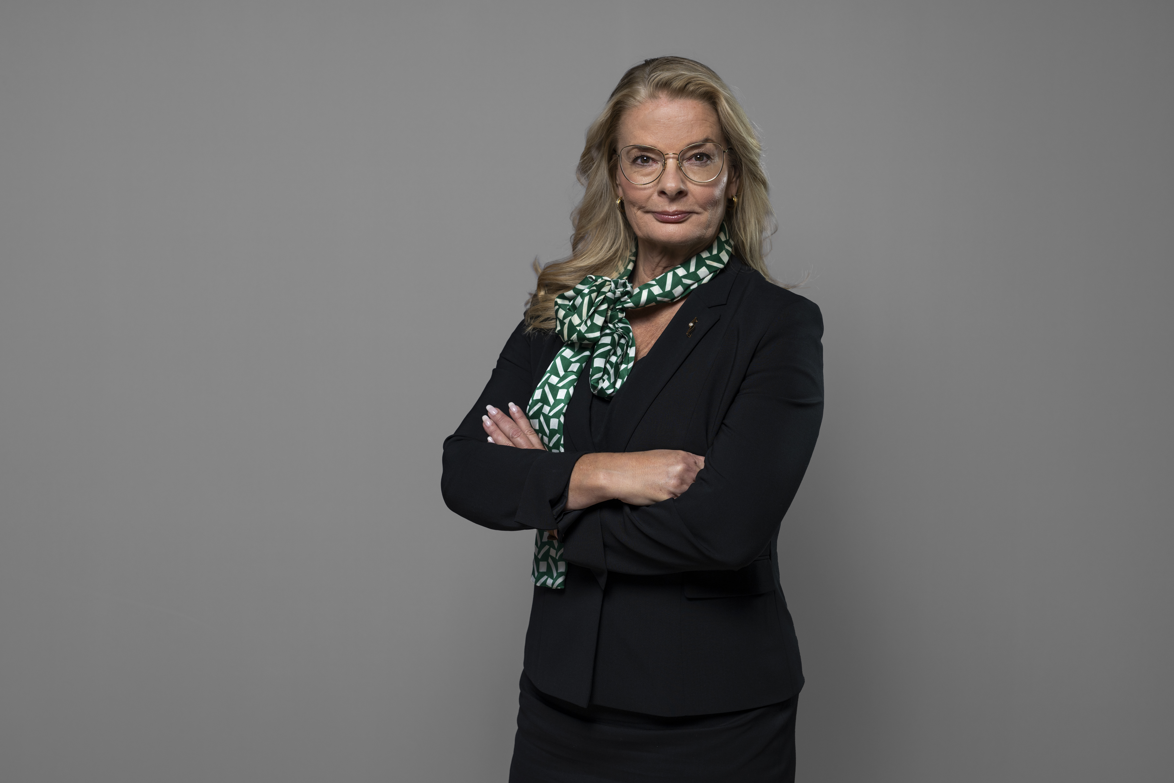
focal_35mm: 50
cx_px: 587
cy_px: 392
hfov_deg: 39.6
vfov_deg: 27.0
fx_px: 1630
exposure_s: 1/200
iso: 160
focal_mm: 50
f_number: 4
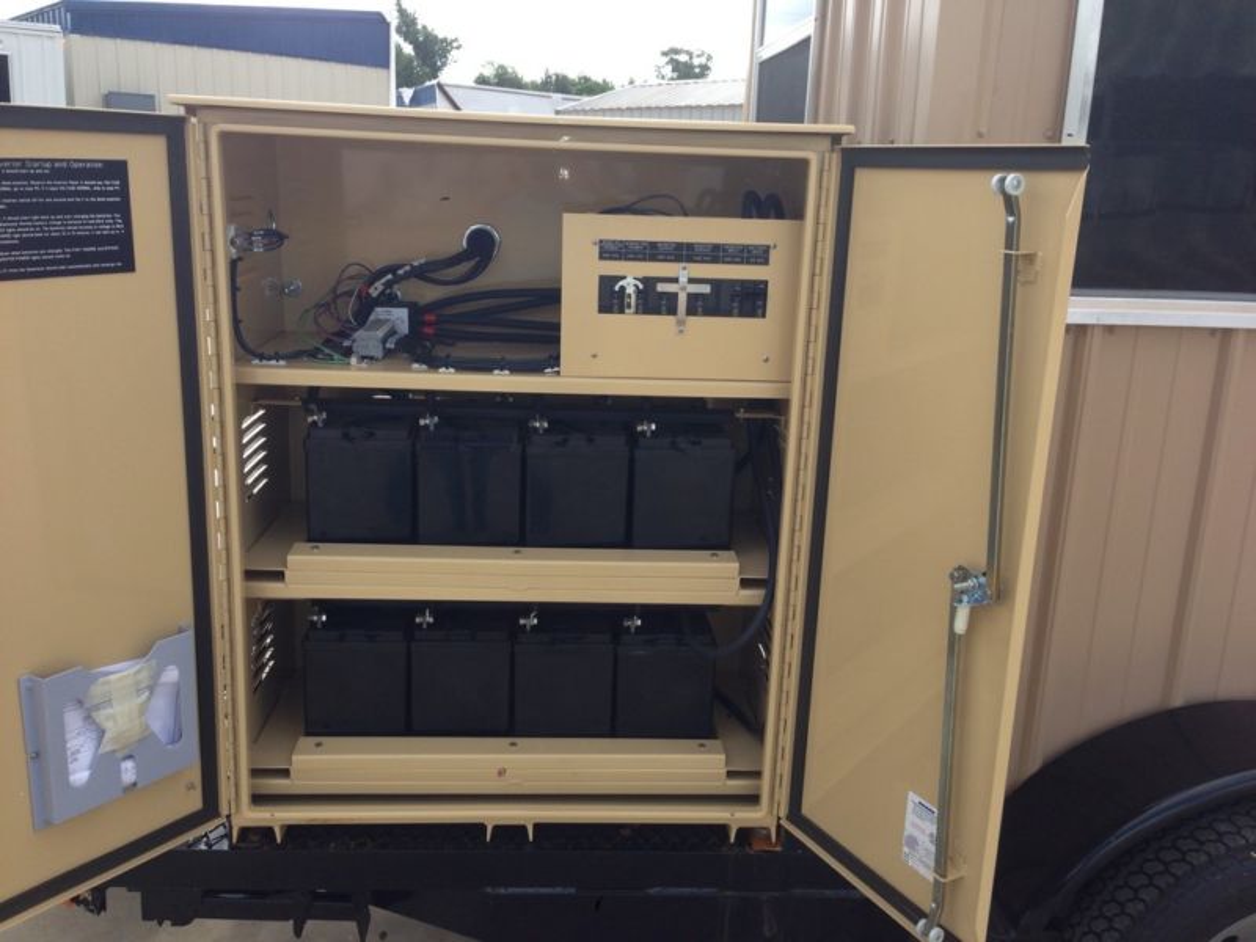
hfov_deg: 55.4
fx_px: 1197
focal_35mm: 33
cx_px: 628
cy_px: 471
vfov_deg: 42.9
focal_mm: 4.13
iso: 50
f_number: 2.4
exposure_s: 1/451
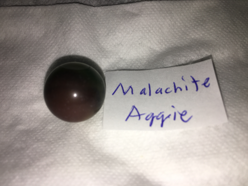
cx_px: 124
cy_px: 93
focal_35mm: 29
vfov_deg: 48.2
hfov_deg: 61.7
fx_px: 208
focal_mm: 4.15
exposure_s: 1/1451
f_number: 2.2
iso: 25
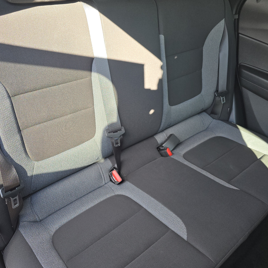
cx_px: 88
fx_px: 254
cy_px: 131
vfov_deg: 55.6
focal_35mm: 29
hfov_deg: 54.4
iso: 50
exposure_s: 1/180
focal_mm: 6.3
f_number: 1.7
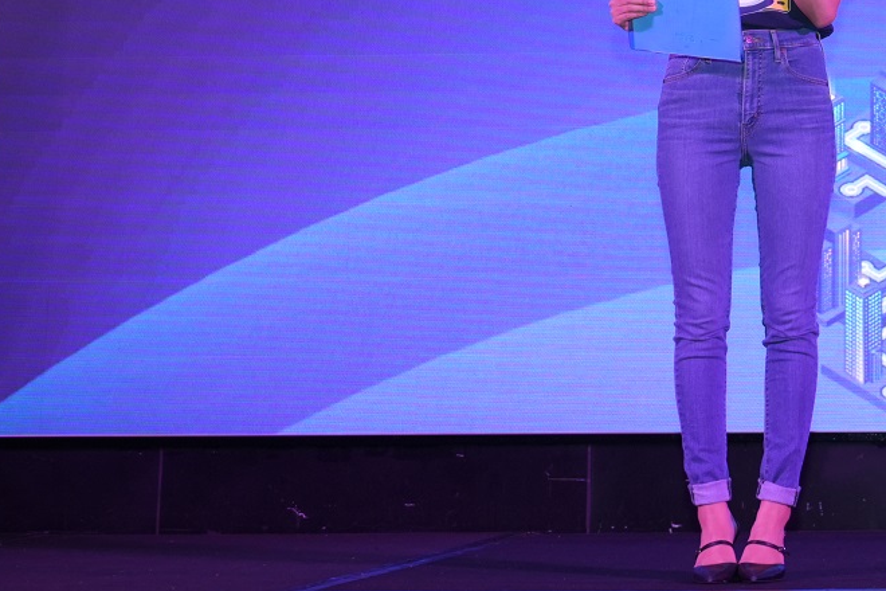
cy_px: -88
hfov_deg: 20.5
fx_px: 2338
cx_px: 964
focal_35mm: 95
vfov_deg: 14.0
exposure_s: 1/200
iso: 800
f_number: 3.5
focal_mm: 34
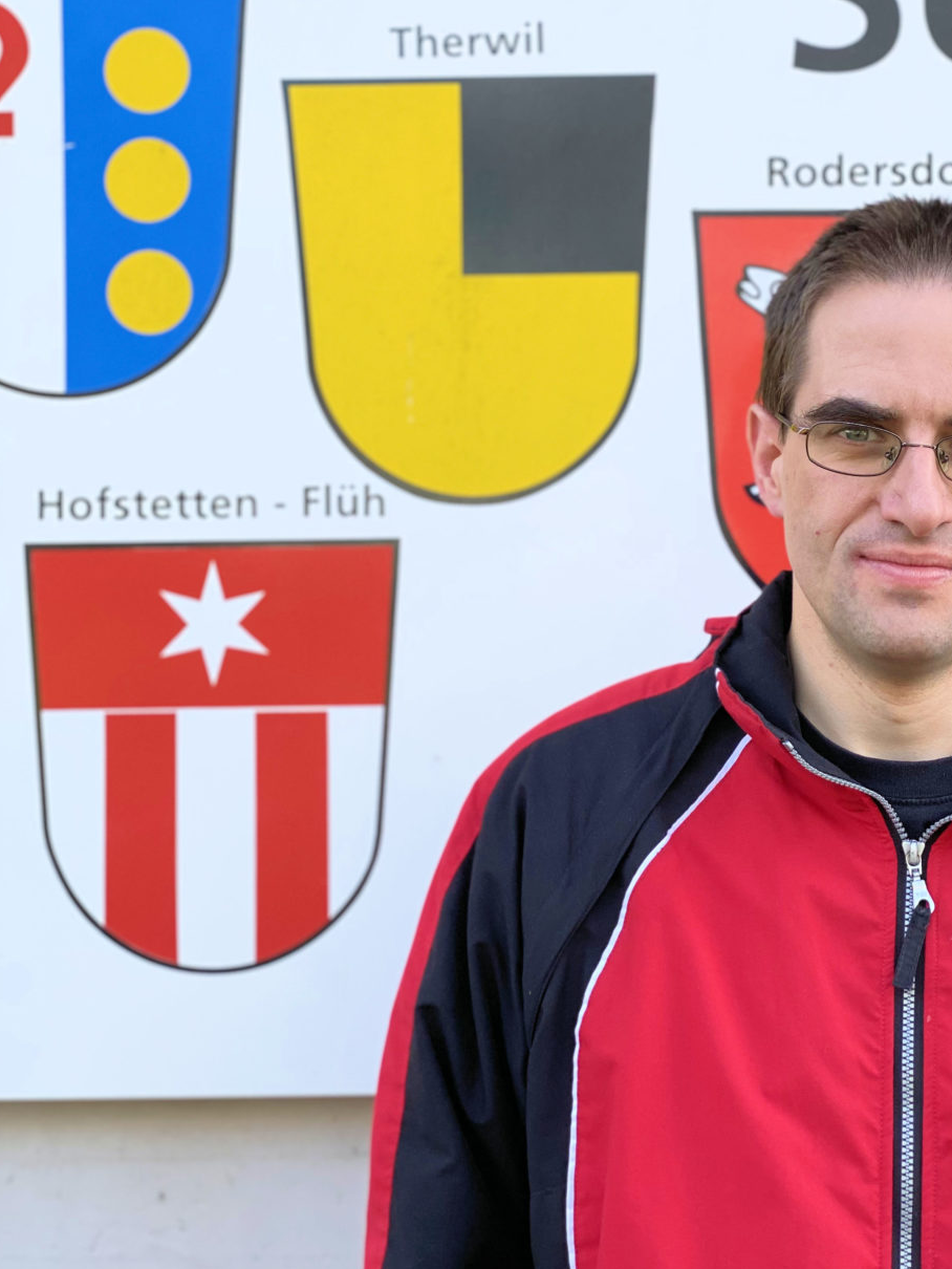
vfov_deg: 29.3
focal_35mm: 66
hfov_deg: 22.2
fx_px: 2419
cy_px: 528
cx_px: 599
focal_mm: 6
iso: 40
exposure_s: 1/122
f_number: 2
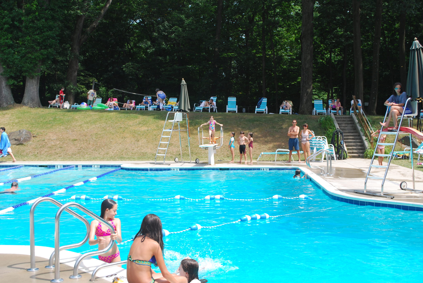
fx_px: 565
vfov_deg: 28.2
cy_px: 142
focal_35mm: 48
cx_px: 212
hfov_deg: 41.1
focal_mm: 32
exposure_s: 1/200
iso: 200
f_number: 7.1
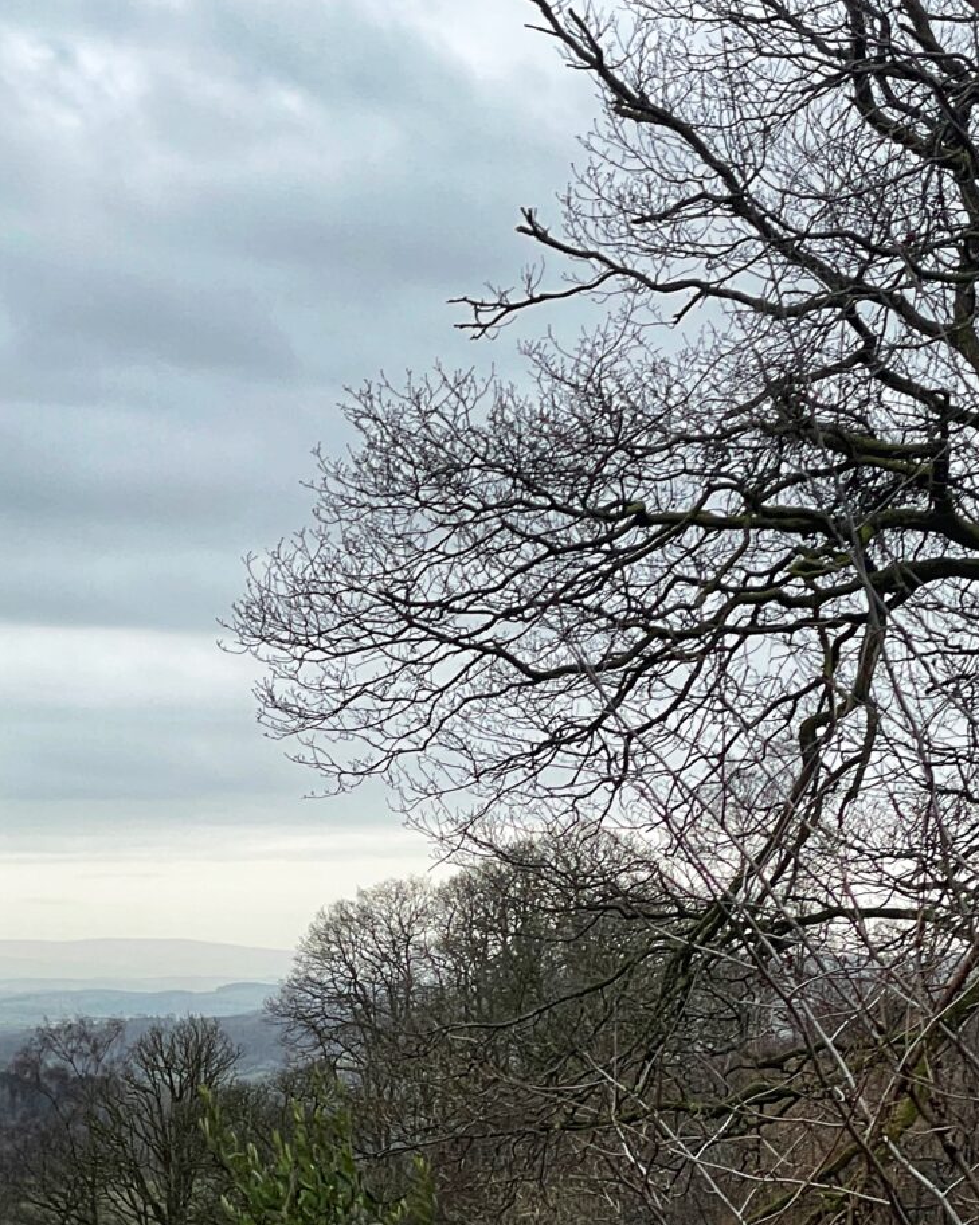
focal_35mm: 114
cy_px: 1300
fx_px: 4131
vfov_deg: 16.4
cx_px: 191
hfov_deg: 13.4
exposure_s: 1/99
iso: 64
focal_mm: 6
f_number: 2
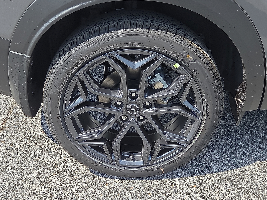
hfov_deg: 36.8
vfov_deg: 28.0
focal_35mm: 52
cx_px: 134
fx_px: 401
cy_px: 100
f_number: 1.8
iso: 25
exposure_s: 1/625
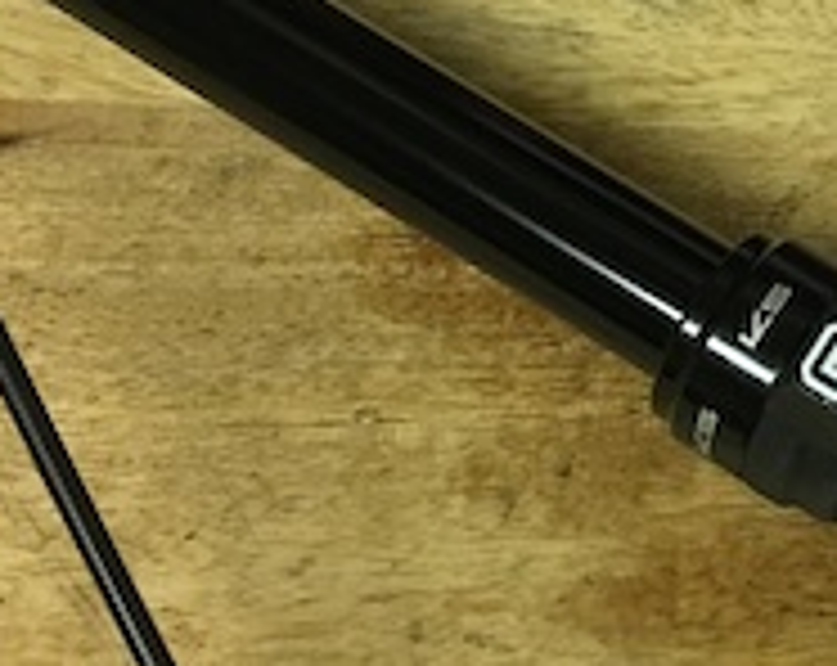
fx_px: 3016
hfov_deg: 15.5
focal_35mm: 122
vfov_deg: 12.6
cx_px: 860
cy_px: 333
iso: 160
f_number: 2.2
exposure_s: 1/33
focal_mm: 4.15
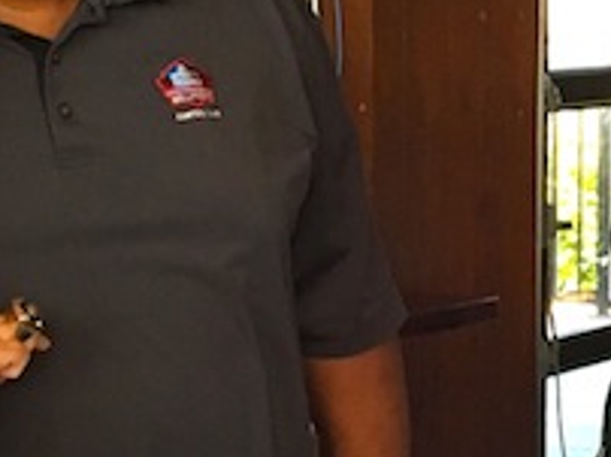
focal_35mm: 115
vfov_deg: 12.8
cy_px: 307
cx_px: 523
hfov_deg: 16.9
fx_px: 2027
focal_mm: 4.15
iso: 125
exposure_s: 1/30
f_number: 2.2
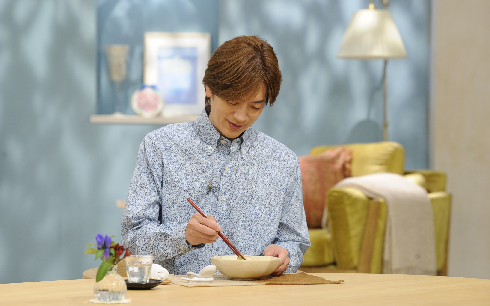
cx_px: 245
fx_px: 2043
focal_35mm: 153
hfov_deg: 13.7
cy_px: 151
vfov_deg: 8.6
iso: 1600
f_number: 5
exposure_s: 1/125
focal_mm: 150
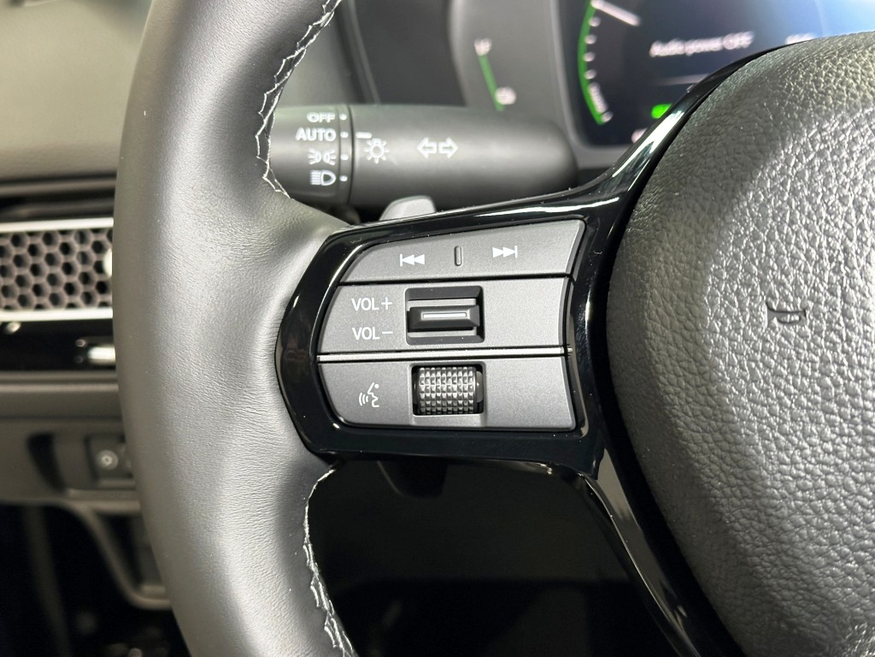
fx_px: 1213
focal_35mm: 48
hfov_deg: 39.7
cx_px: 438
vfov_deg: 30.3
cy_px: 328
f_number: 1.78
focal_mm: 6.86
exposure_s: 1/30
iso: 500
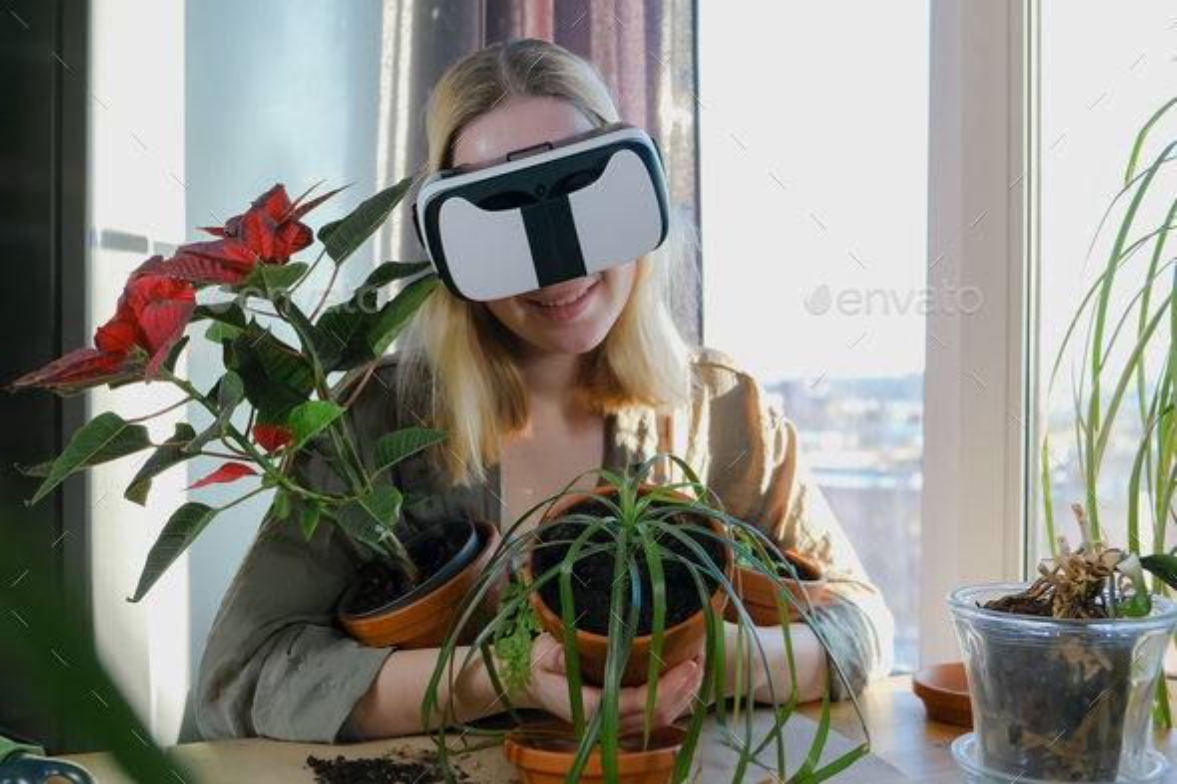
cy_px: 392
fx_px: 1373
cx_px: 588
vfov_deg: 31.9
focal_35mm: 42
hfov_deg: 46.4
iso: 160
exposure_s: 1/160
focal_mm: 27.7
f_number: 3.2
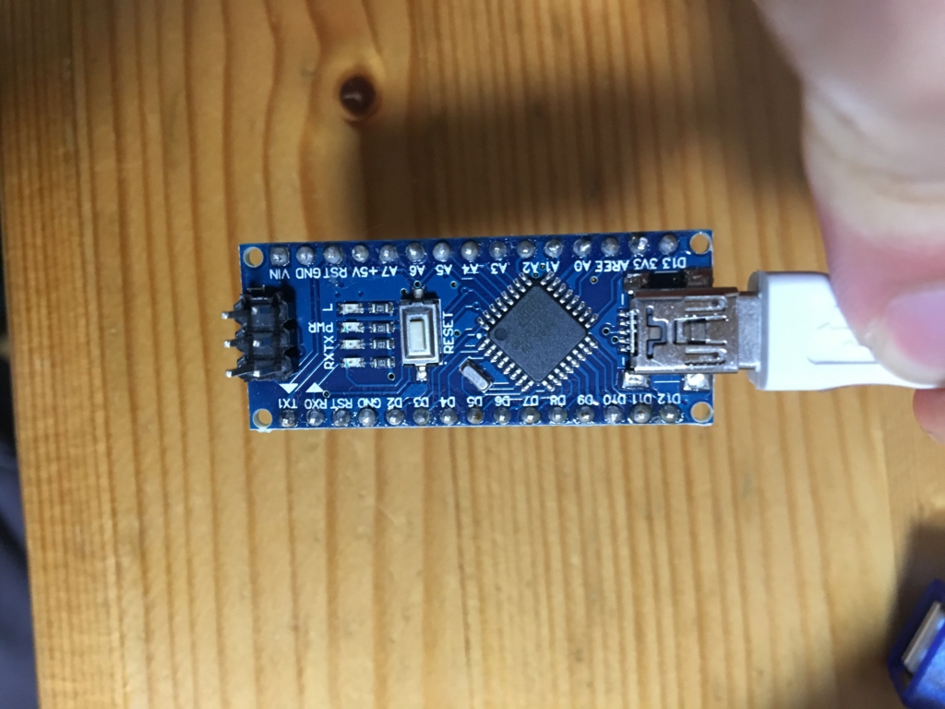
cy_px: 354
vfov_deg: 48.2
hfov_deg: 61.7
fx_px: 792
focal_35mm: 29
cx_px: 472
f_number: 2.2
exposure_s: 1/24
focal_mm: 4.15
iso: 200
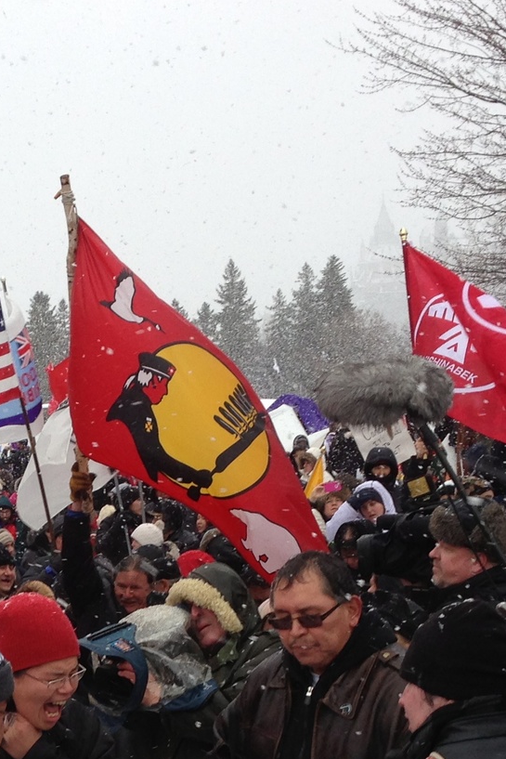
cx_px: 32
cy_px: 668
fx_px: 1812
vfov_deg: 23.1
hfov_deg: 15.7
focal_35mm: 86
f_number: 2.4
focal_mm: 4.13
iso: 50
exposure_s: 1/174
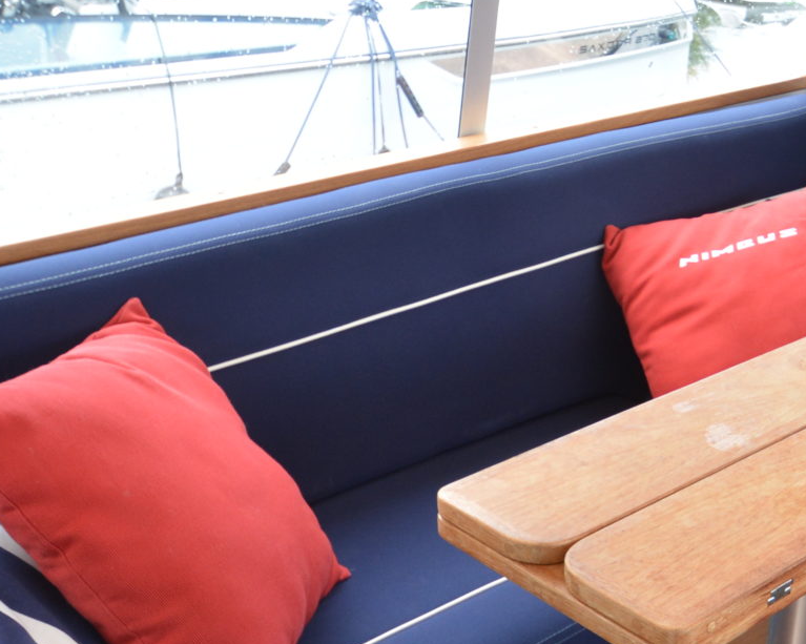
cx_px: 664
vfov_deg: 31.7
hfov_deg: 37.9
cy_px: 445
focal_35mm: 47
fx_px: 1121
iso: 400
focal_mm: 10
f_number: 5.6
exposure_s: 1/125
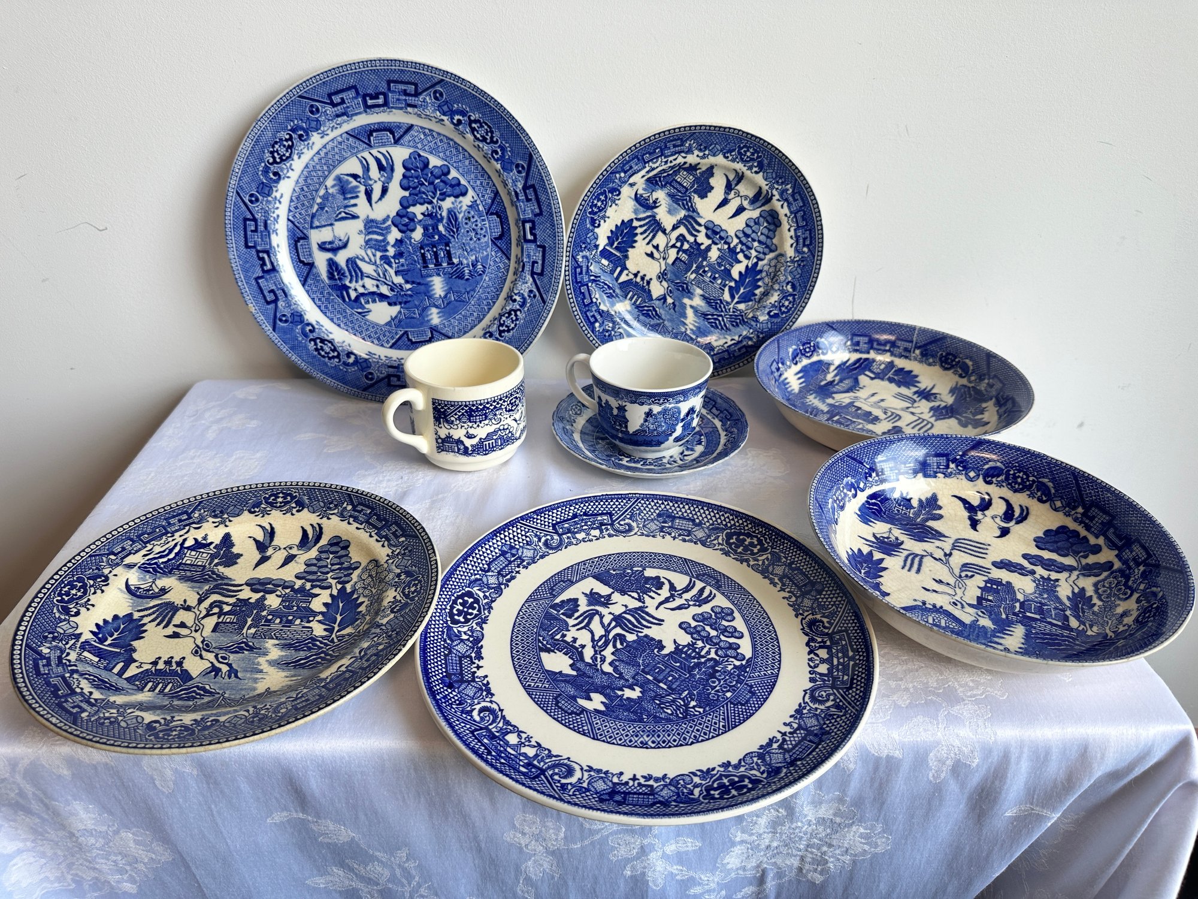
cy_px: 450
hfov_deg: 71.6
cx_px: 599
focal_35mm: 24
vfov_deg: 56.8
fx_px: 831
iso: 80
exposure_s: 1/121
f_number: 1.78
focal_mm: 6.86
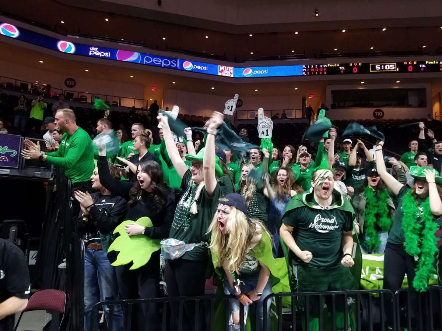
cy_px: 166
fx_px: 332
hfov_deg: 67.3
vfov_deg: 53.1
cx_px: 221
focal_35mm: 26
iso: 250
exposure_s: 1/60
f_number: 1.7
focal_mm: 4.2
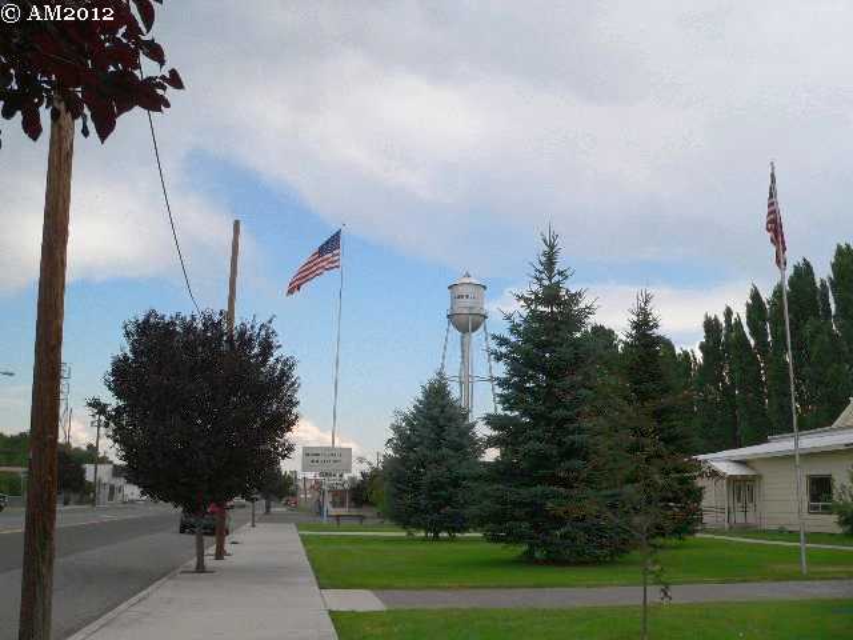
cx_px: 426
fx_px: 887
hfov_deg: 51.4
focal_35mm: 36
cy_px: 320
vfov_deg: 39.7
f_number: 2.8
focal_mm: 6
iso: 100
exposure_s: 1/1000
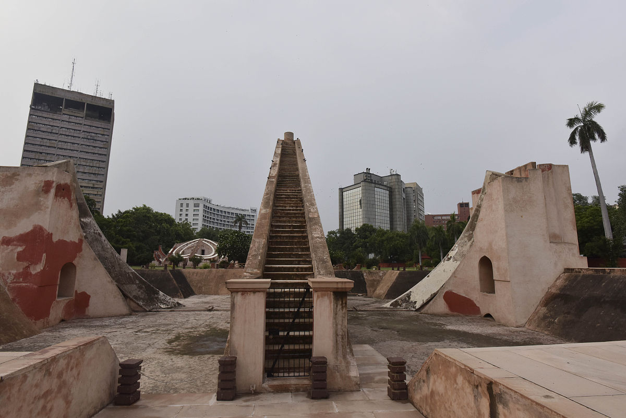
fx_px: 330
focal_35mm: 19
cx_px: 313
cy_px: 209
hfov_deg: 86.9
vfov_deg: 64.6
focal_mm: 19
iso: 400
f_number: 11
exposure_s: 1/500
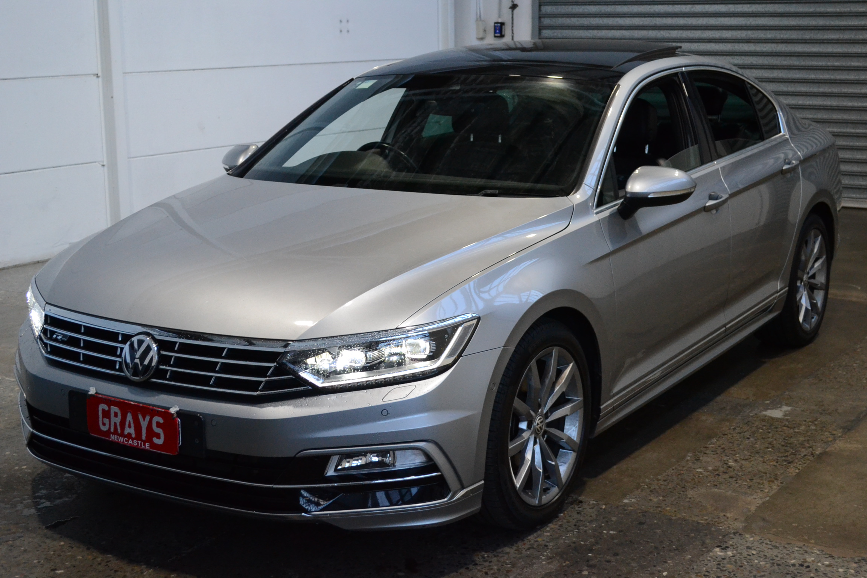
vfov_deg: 25.8
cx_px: 434
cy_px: 289
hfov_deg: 37.9
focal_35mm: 52
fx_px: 1264
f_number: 5
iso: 1600
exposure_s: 1/250
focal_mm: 35
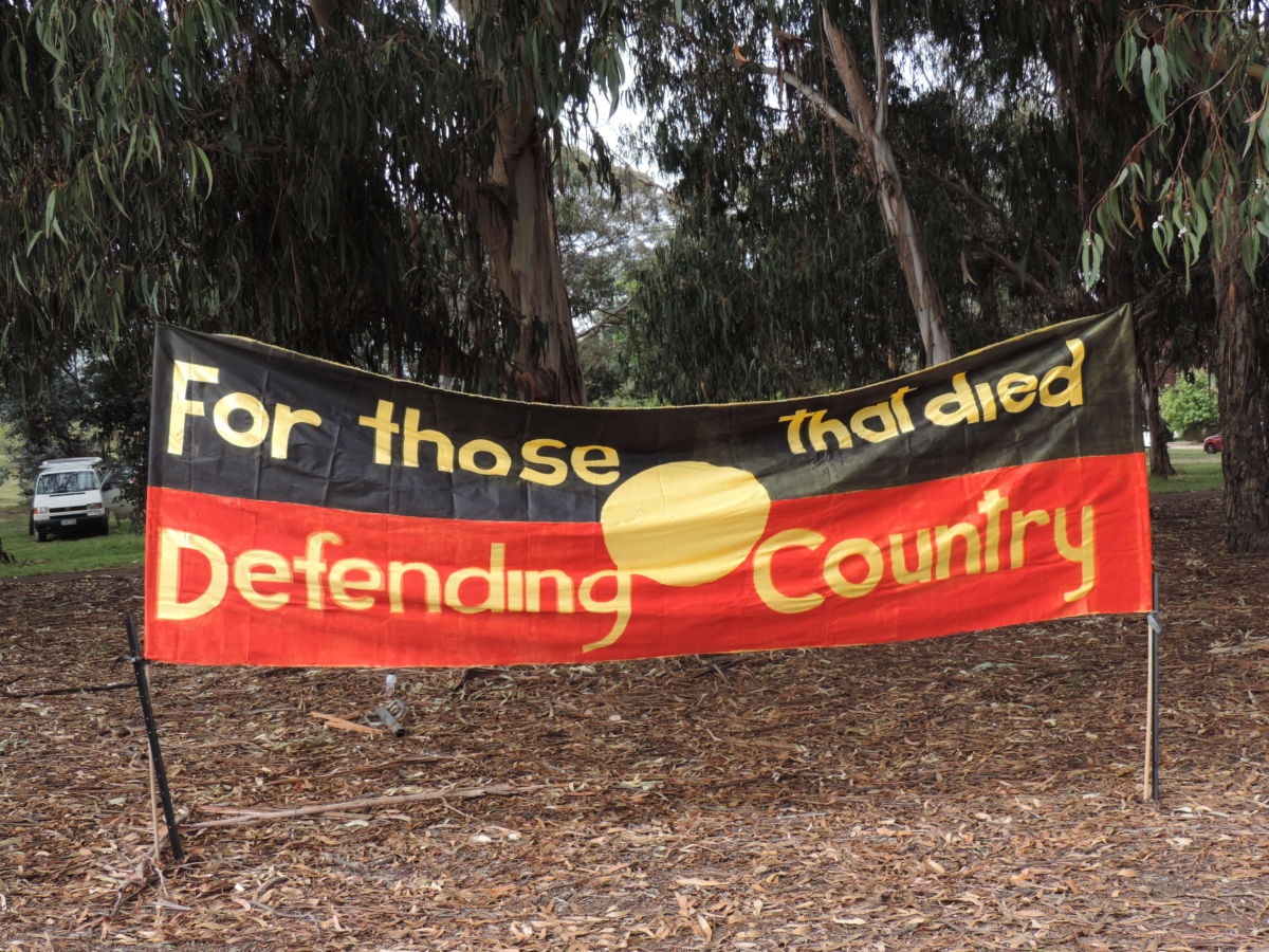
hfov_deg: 40.4
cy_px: 476
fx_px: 1723
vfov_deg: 30.9
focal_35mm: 47
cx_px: 634
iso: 80
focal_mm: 8.3
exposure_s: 1/250
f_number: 3.5
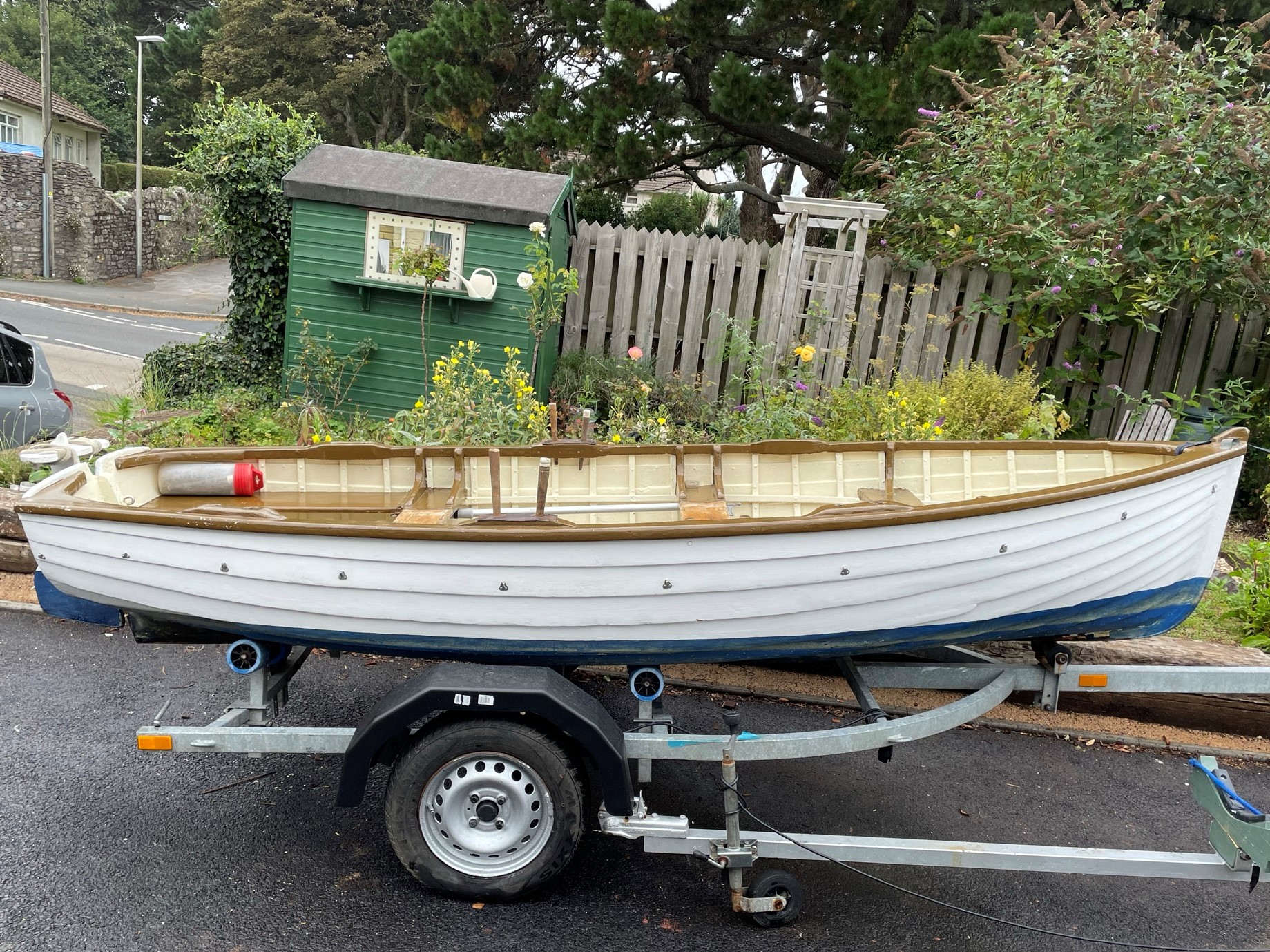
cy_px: 476
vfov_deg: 53.0
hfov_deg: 67.3
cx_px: 635
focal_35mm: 26
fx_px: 954
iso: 32
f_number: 1.6
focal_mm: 4.2
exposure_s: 1/932
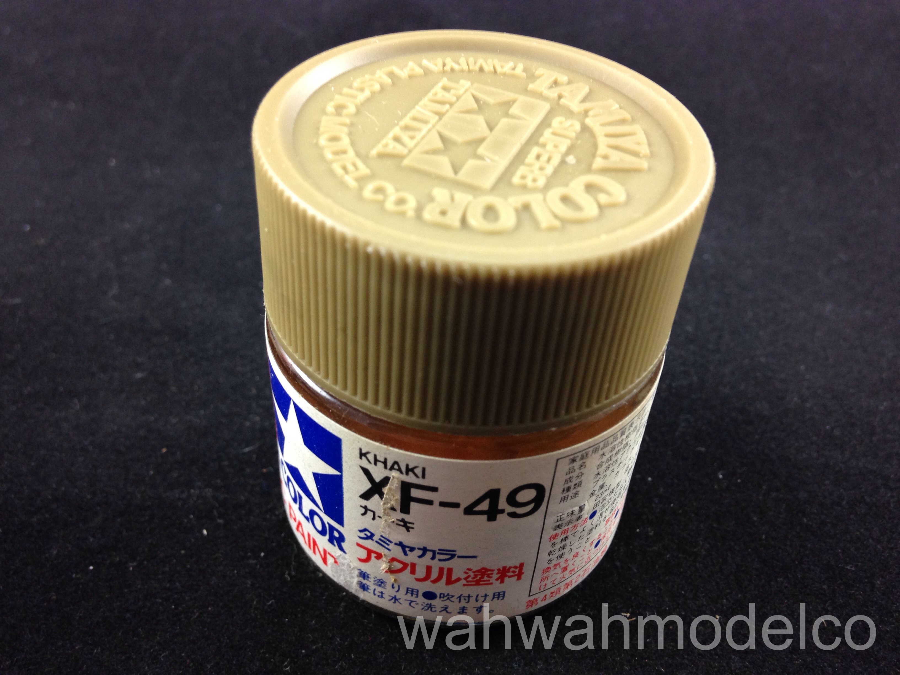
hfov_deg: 55.4
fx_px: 858
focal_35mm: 33
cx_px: 450
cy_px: 338
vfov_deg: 42.9
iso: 100
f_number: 2.4
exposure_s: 1/20
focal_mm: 4.13
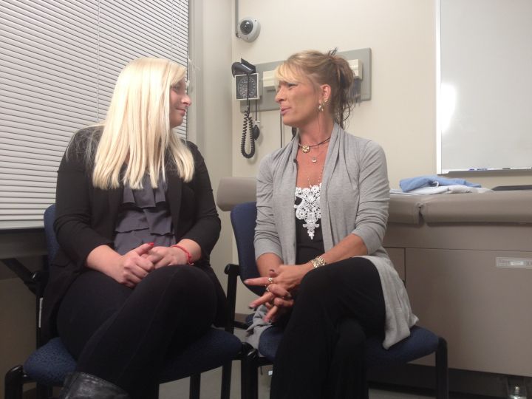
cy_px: 200
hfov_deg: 52.6
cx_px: 266
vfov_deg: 40.7
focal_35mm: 35
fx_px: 538
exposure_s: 1/20
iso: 64
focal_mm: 4.28
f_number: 2.4
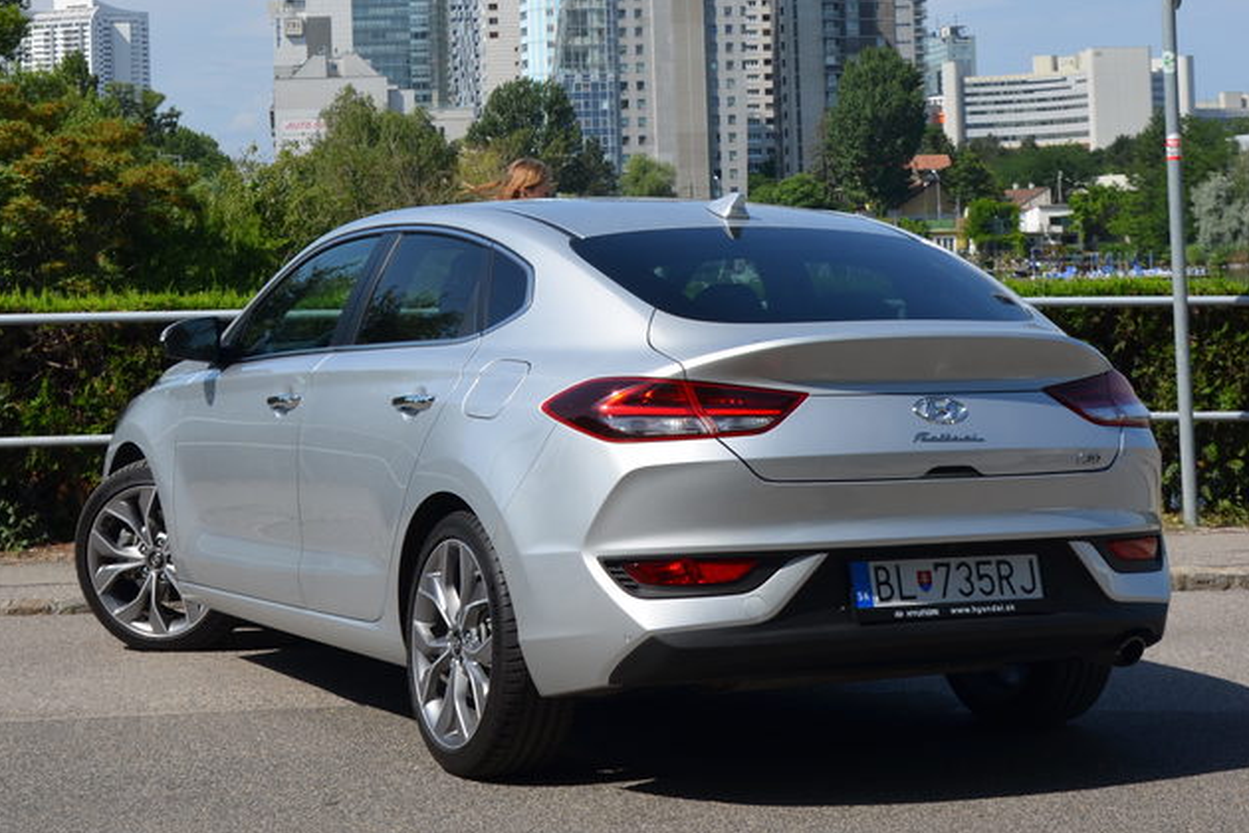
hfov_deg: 26.0
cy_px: 97
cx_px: 623
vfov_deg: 17.3
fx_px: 2706
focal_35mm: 78
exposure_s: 1/320
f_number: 9
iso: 100
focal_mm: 34
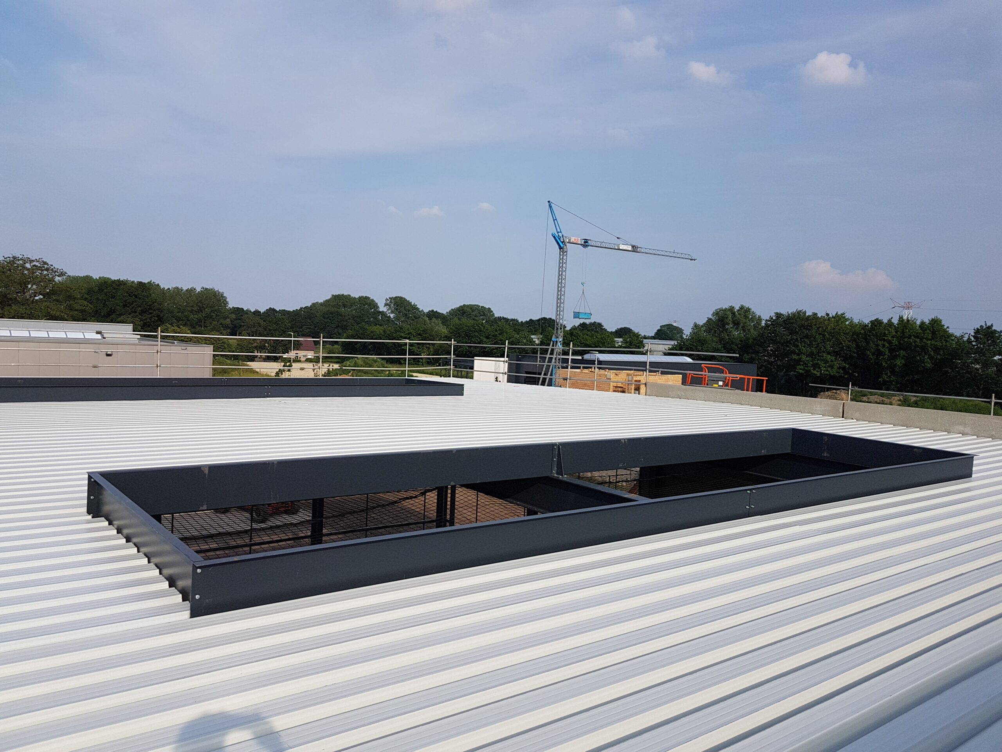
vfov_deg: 53.1
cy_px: 376
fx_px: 753
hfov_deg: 67.3
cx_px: 501
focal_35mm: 26
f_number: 1.7
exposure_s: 1/2552
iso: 40
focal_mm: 4.2
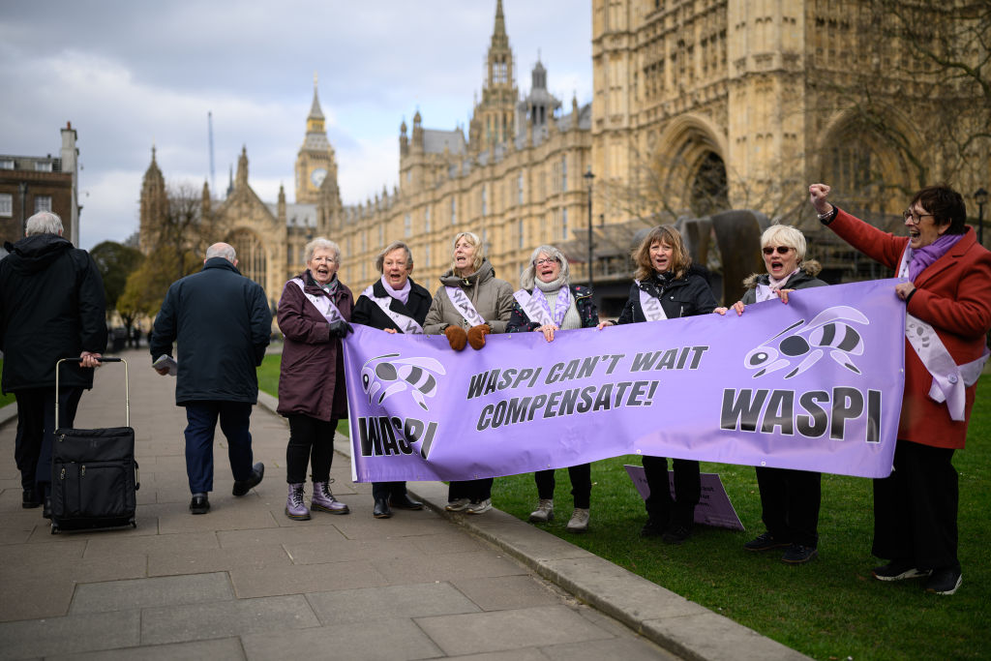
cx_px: 496
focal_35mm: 35
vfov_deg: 37.9
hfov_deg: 54.4
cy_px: 330
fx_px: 964
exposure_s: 1/1600
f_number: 1.4
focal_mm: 35
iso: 64
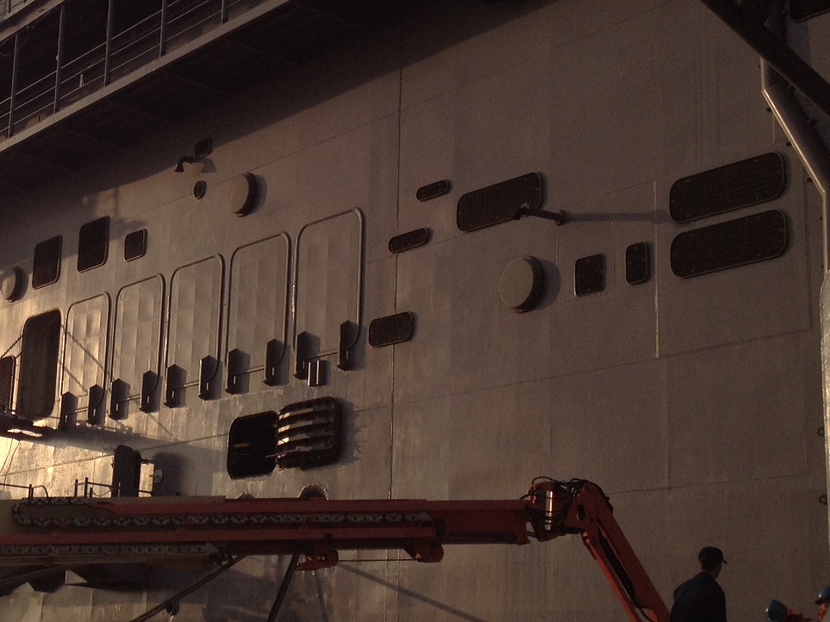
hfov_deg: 23.8
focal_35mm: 80
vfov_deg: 18.4
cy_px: 208
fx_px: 1918
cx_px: 88
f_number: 2.4
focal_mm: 4.28
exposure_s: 1/1672
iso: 50
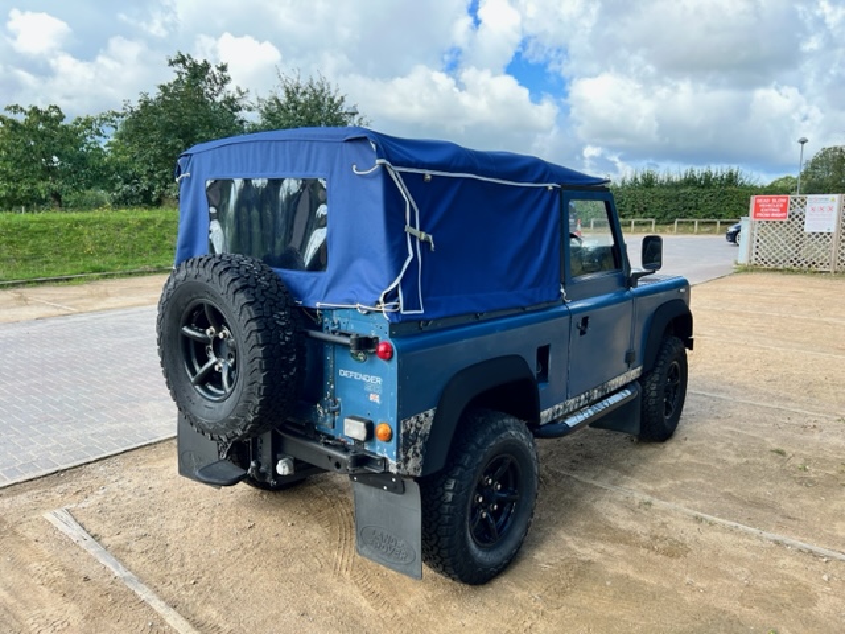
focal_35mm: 26
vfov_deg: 53.1
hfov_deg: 67.3
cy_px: 317
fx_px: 635
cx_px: 422
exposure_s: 1/808
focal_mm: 5.7
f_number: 1.5
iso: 50
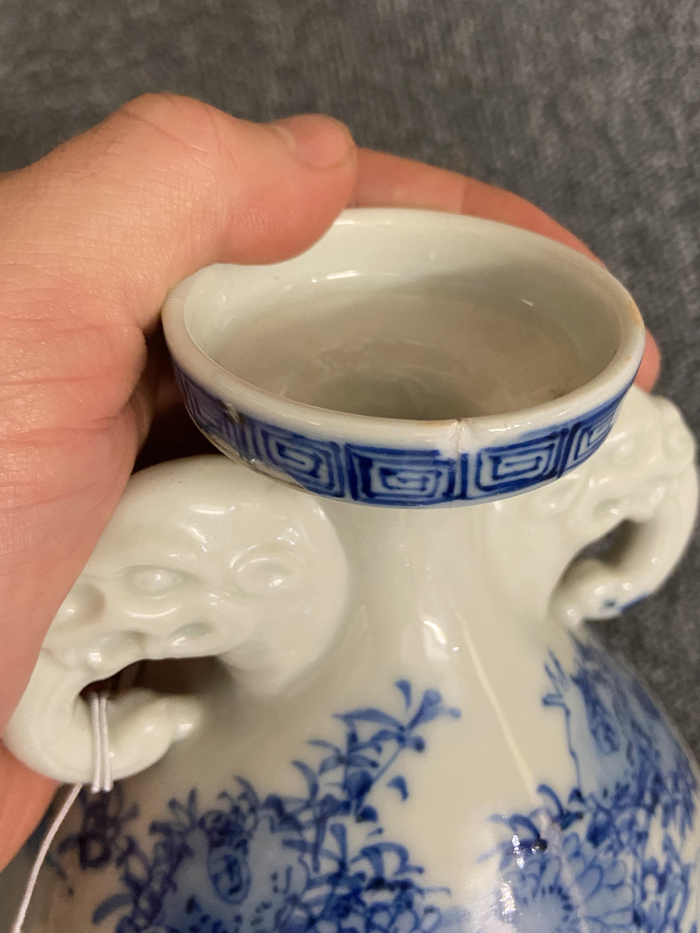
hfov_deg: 40.7
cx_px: 372
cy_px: 430
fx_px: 944
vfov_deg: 52.6
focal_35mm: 35
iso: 400
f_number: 1.8
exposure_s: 1/50
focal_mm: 4.25
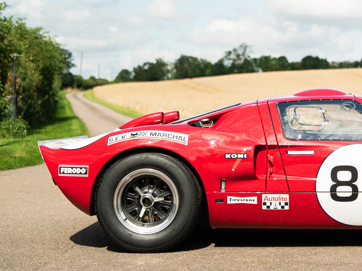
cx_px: 355
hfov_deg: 19.7
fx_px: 1014
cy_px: 36
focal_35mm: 97
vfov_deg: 15.1
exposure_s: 1/2000
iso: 250
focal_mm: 50
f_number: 4
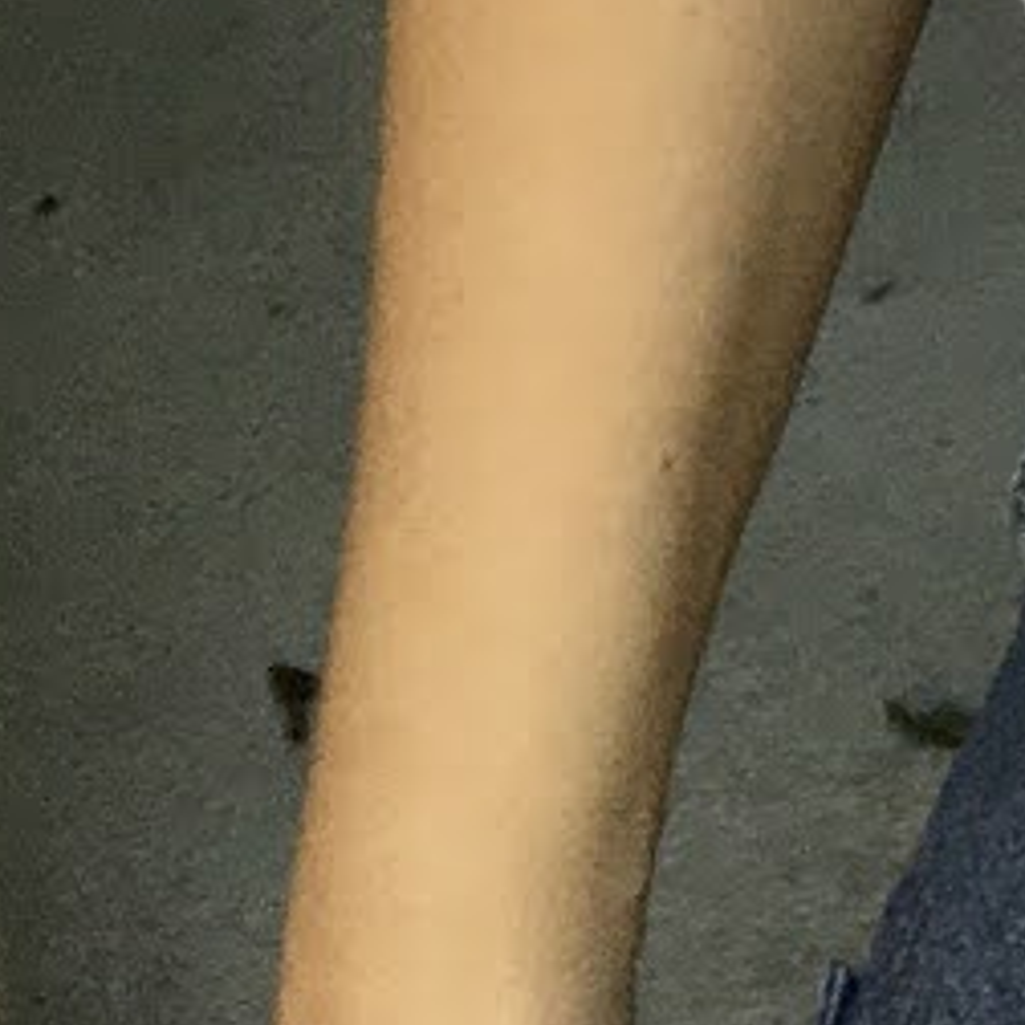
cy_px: -2977
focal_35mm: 208
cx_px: 2481
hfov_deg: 7.8
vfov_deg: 6.7
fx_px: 6968
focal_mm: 4.15
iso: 32
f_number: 2.2
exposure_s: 1/120
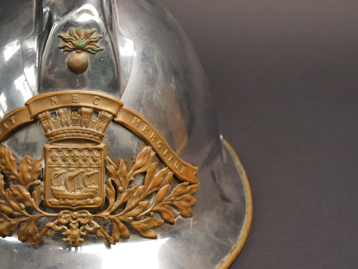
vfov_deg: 17.0
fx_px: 900
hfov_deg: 22.2
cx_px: 62
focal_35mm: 87
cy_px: 118
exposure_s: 1/125
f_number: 3.2
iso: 200
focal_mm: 23
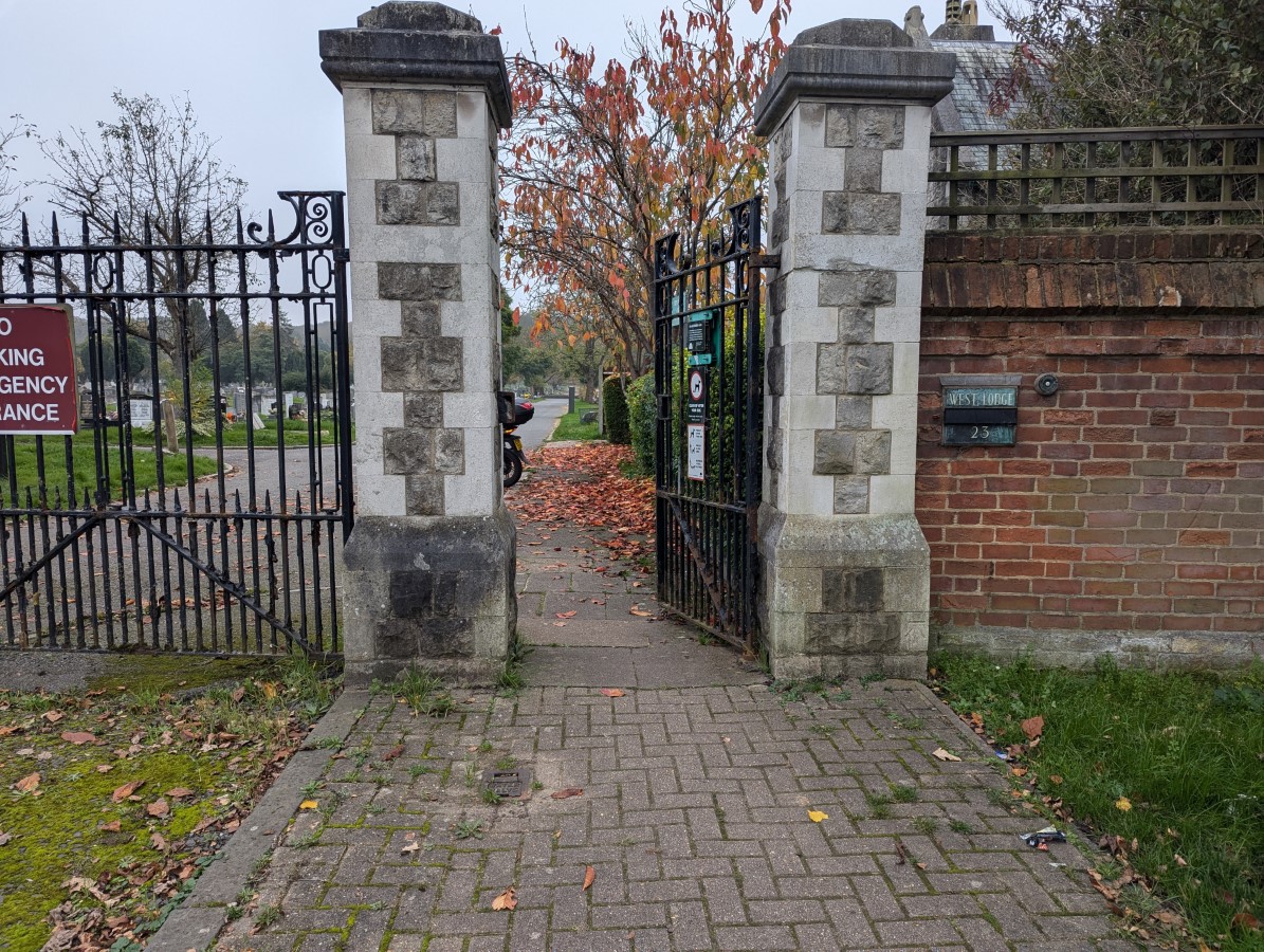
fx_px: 878
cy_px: 476
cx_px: 632
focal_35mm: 24
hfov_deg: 71.5
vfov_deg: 56.9
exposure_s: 1/210
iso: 46
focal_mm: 6.81
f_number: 1.85
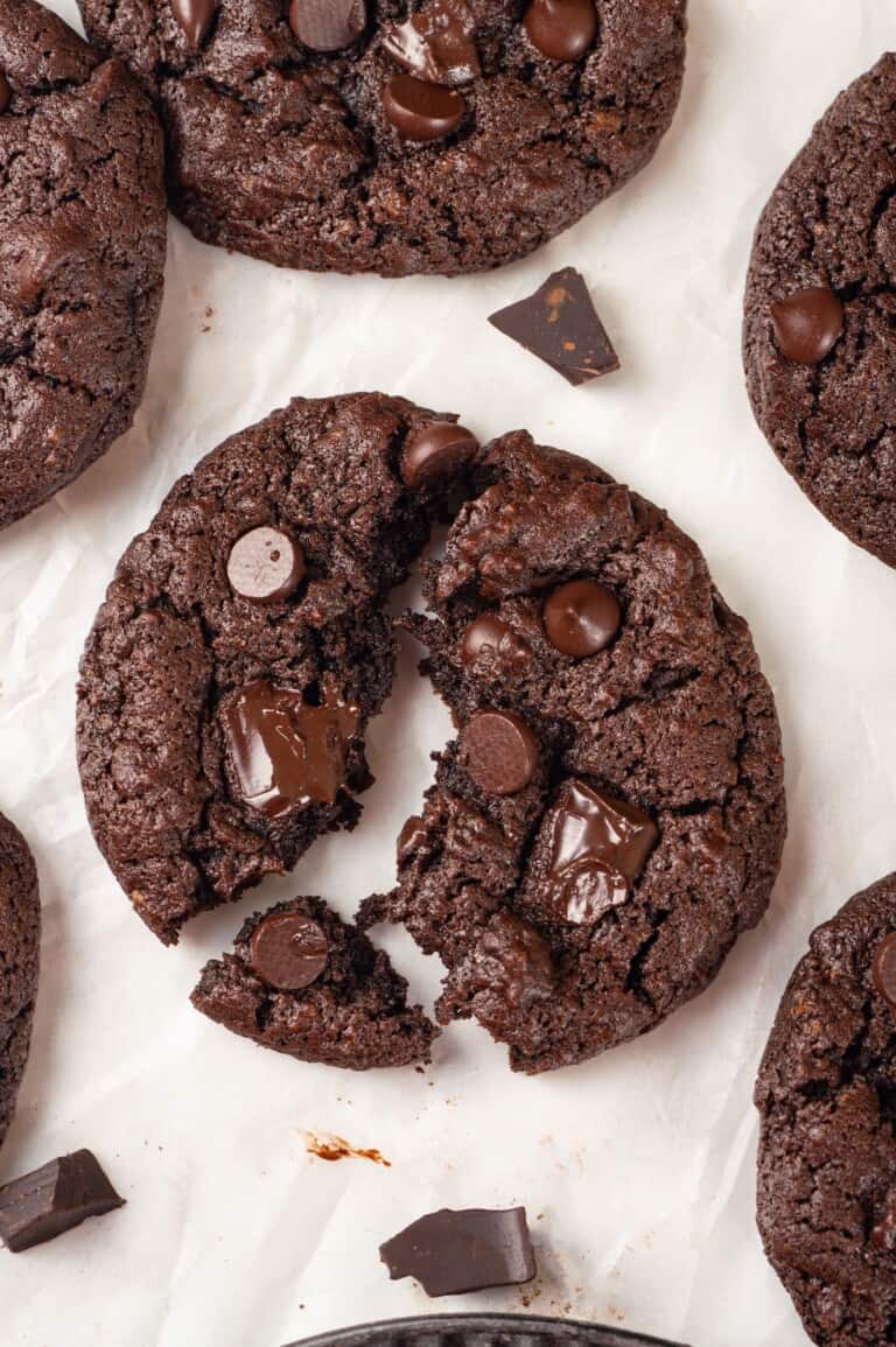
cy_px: 674
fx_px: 3927
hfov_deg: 13.0
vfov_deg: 19.5
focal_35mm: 105
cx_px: 448
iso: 100
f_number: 14
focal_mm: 105
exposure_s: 1/160
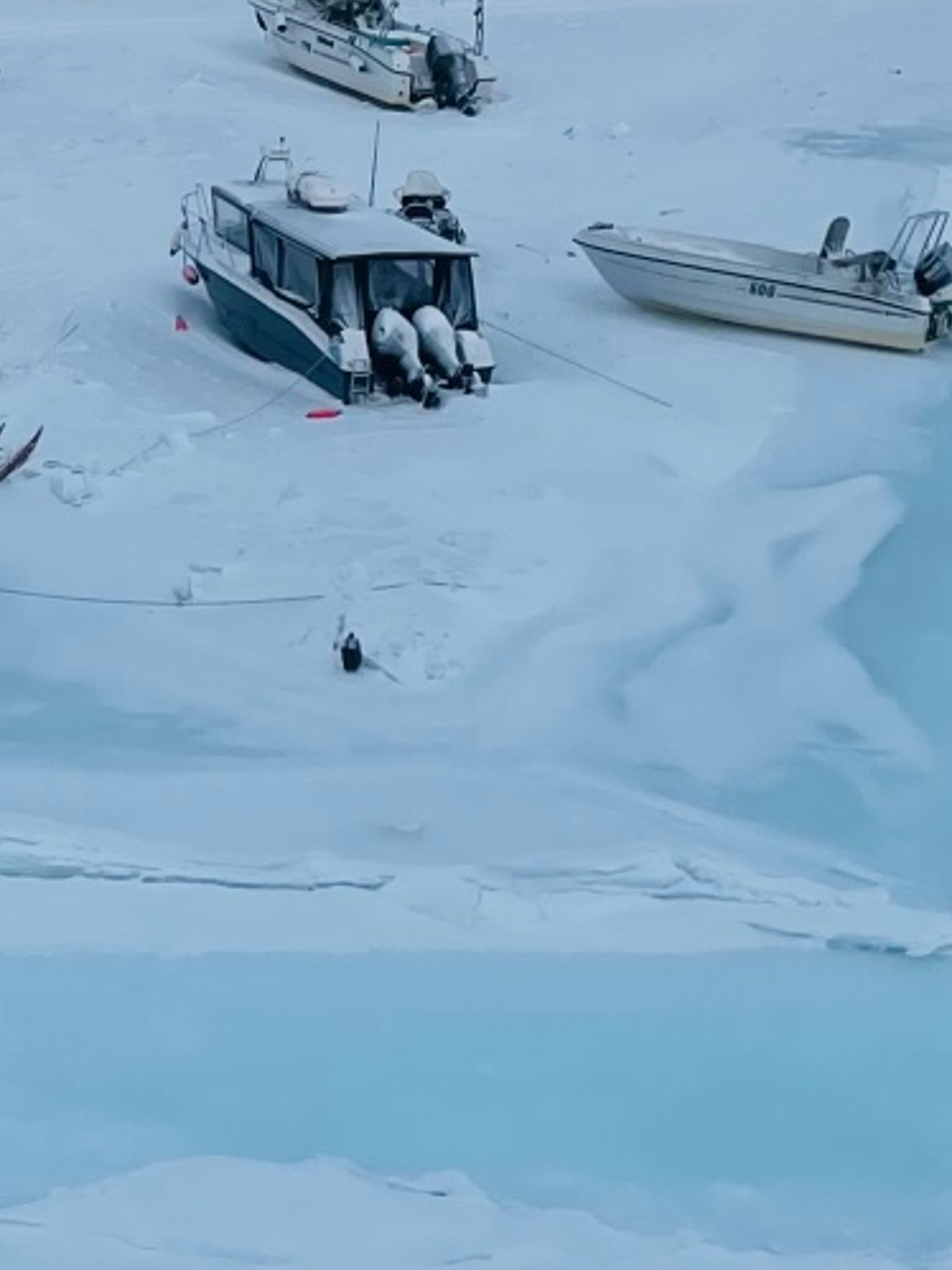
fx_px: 3852
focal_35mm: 105
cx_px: -354
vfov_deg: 17.1
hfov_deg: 13.5
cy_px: -596
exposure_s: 1/2398
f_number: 1.6
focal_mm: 4.2
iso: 32
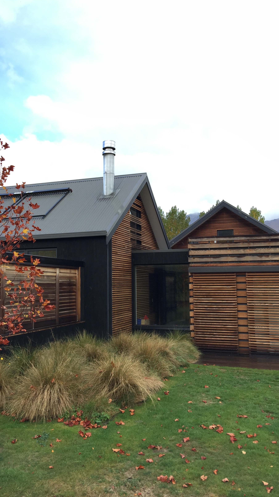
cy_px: 250
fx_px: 421
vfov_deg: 61.0
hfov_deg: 36.6
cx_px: 125
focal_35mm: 32
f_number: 2.2
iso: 32
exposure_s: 1/388
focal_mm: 4.15
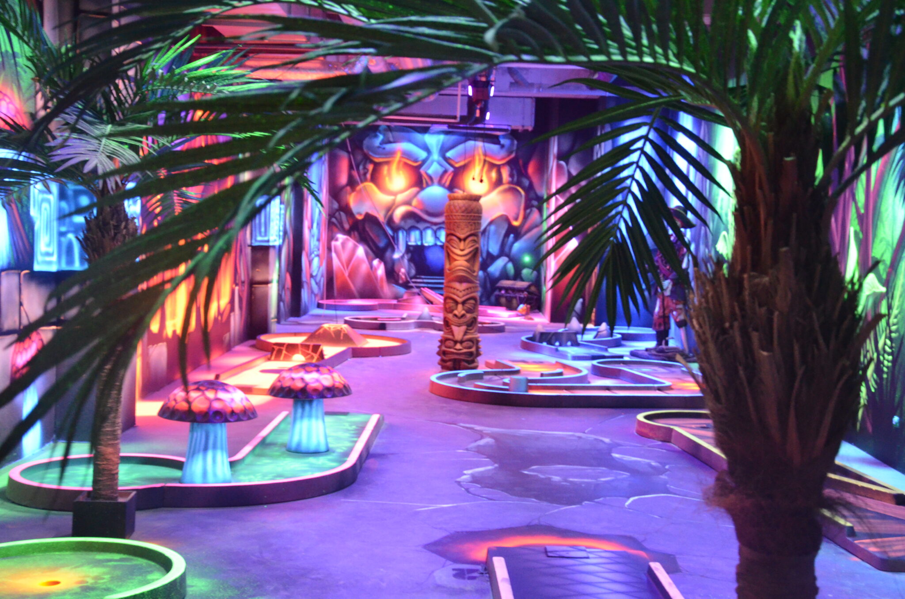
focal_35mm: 52
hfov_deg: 37.9
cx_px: 452
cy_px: 300
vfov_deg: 25.6
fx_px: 1317
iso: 3200
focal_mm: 35
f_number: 4.5
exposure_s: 1/4
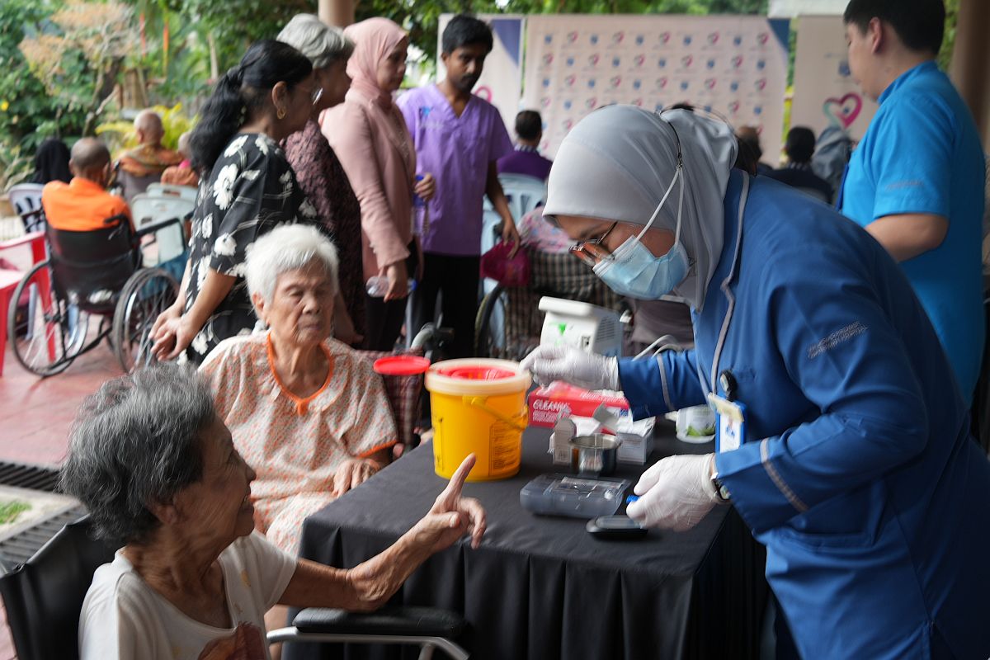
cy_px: 330
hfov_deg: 46.4
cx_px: 495
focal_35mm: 42
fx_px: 1155
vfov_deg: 31.9
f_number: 4.5
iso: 100
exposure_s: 1/60
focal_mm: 28
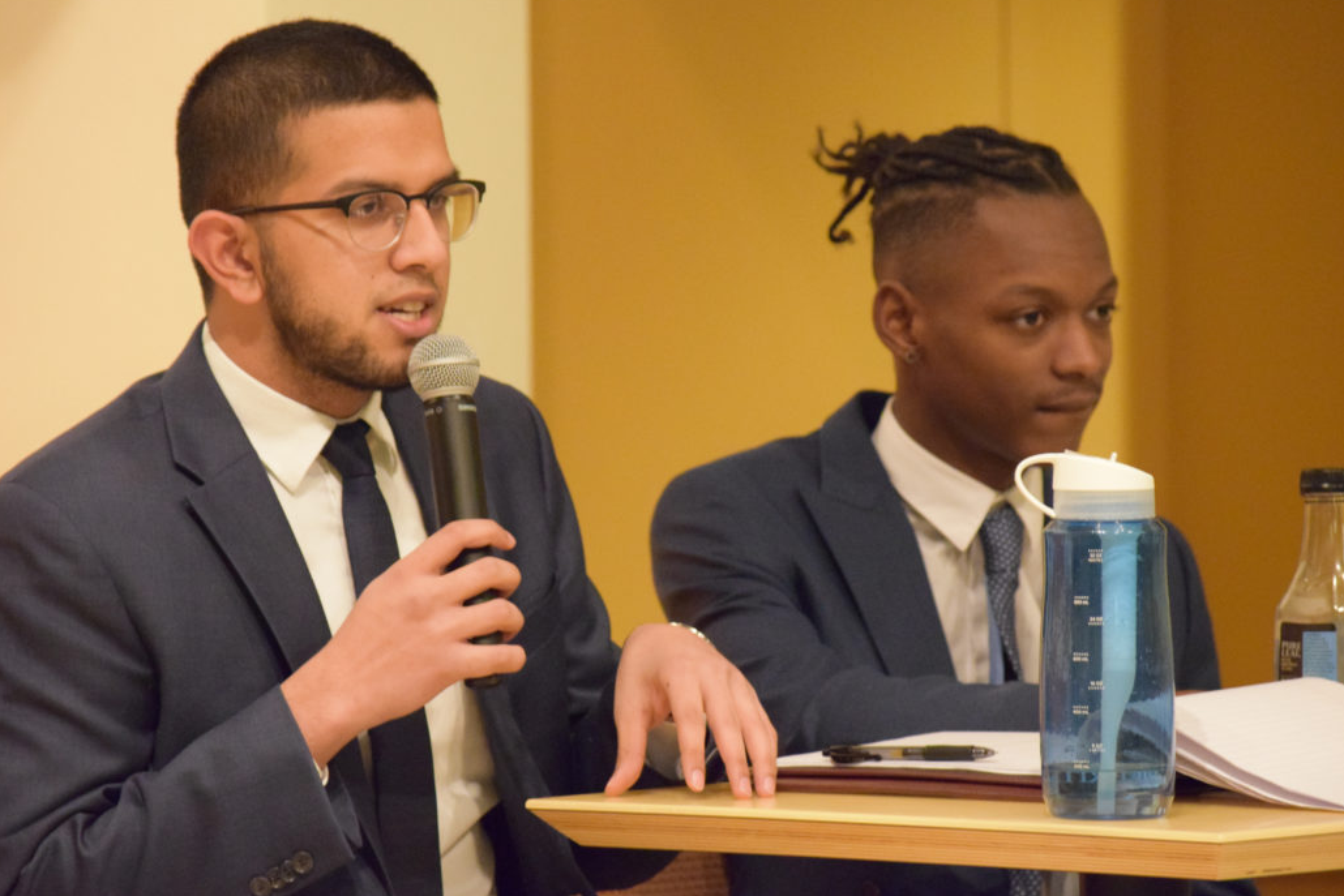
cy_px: 444
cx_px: 650
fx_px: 8699
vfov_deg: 5.9
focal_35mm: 233
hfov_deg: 8.8
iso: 6400
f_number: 5
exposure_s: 1/80
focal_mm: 150
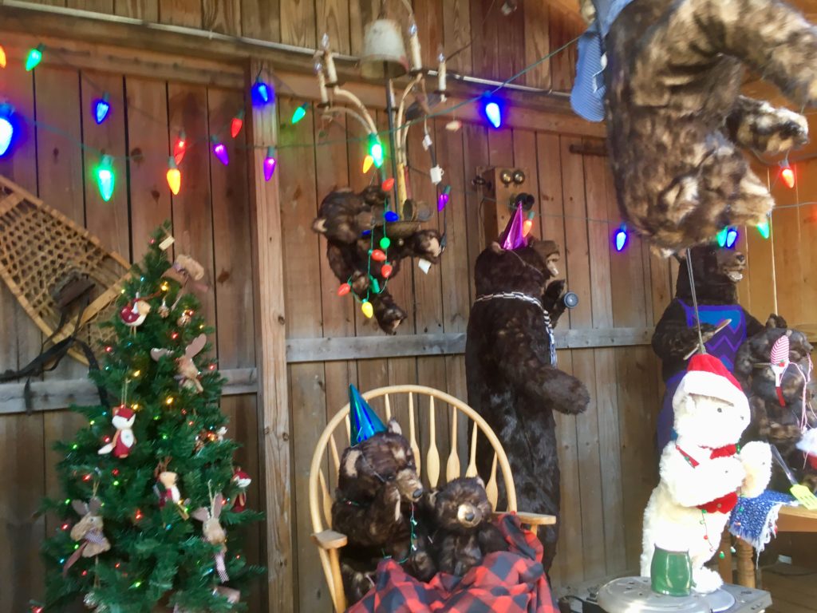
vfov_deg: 48.2
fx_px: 684
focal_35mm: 29
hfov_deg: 61.7
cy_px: 306
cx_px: 408
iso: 50
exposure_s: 1/30
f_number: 2.2
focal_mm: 4.15
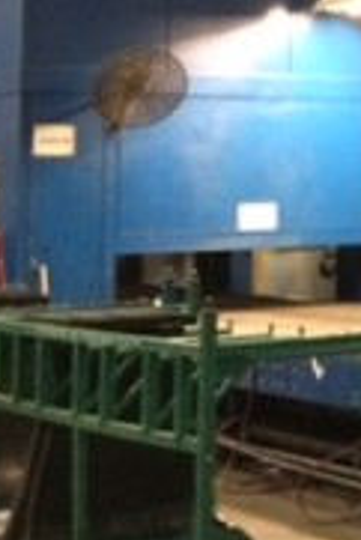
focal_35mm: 105
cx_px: 756
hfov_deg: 11.6
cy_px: 58
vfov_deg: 19.1
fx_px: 1576
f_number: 2.2
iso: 320
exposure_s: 1/15
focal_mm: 4.15
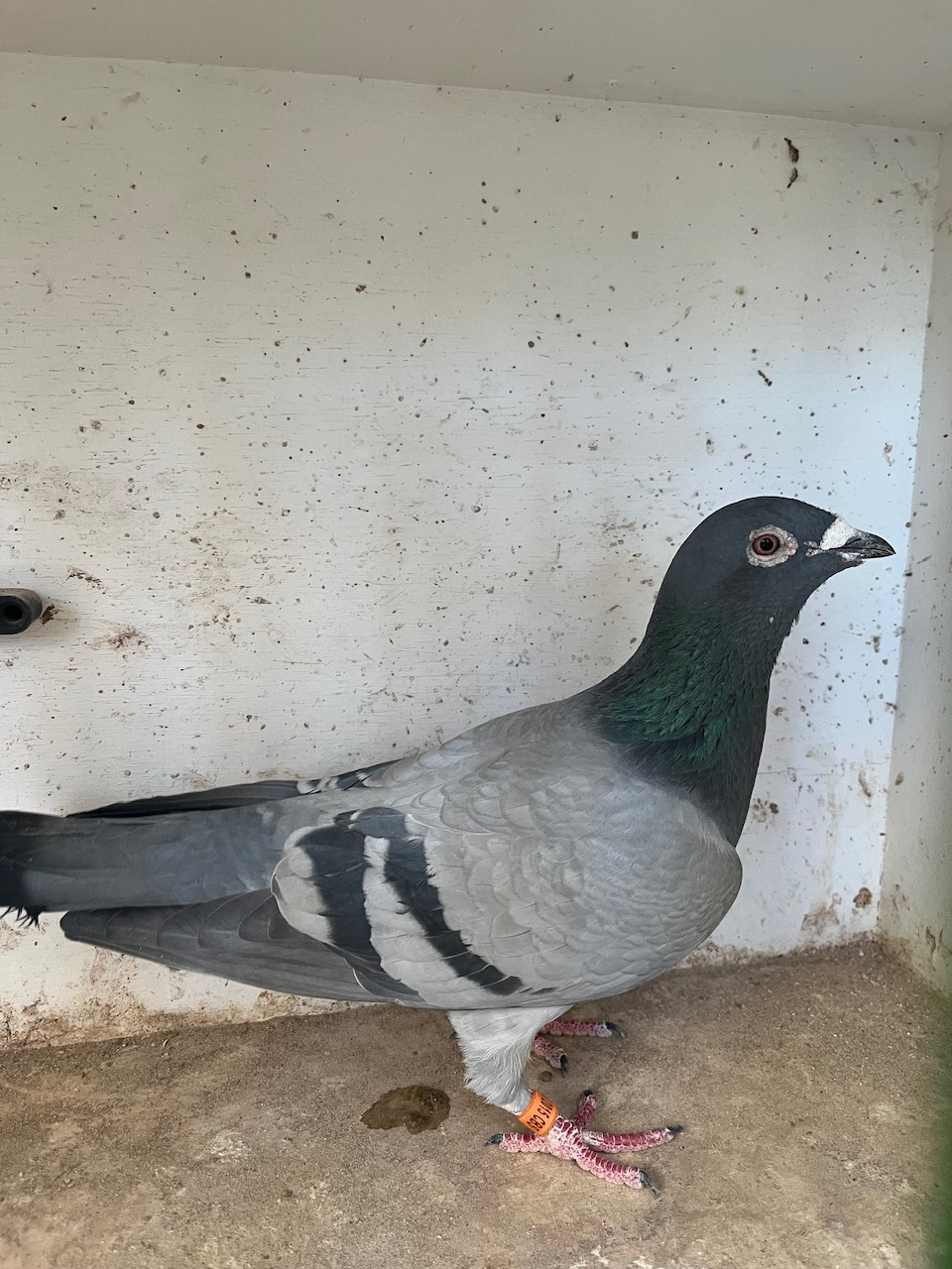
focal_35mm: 26
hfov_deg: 53.1
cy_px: 634
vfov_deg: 67.3
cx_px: 476
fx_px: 953
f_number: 1.6
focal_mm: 5.1
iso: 125
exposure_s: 1/77
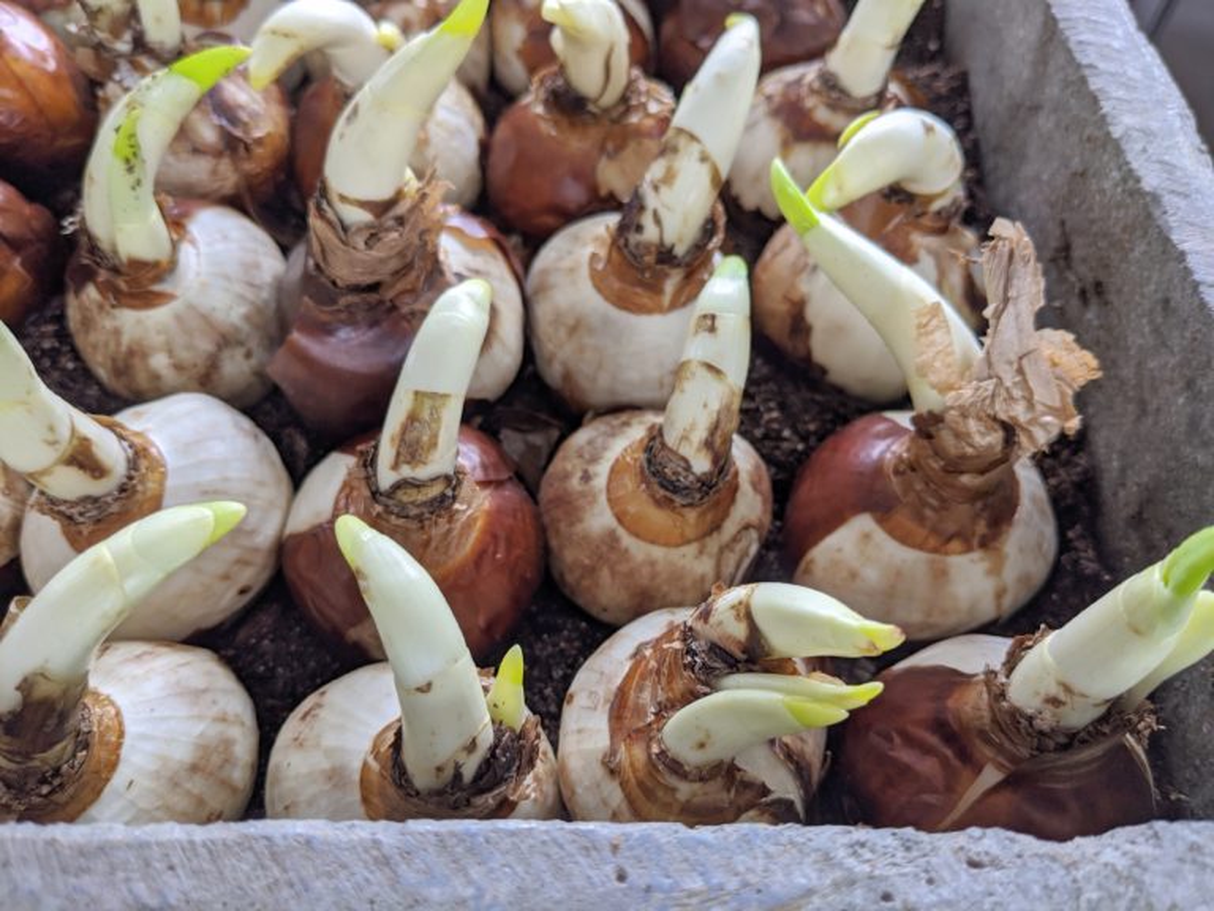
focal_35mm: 27
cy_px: 456
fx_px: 947
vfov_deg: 51.4
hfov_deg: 65.3
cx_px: 607
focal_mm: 4.38
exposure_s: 1/29.1
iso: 55
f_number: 1.73
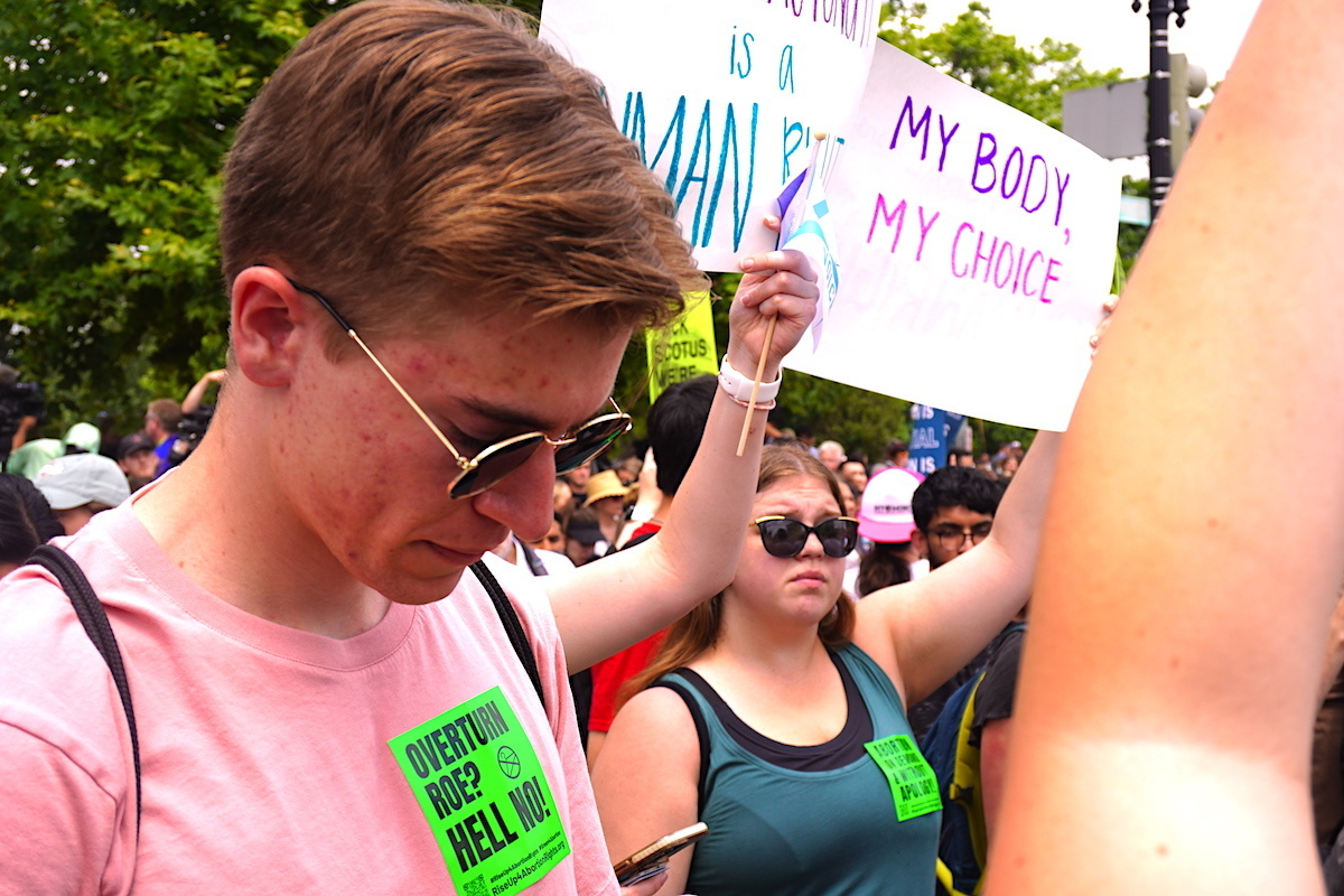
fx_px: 1680
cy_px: 448
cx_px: 672
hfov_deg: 43.6
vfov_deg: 29.9
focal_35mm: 45
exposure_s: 1/320
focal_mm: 30
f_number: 7.1
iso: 100
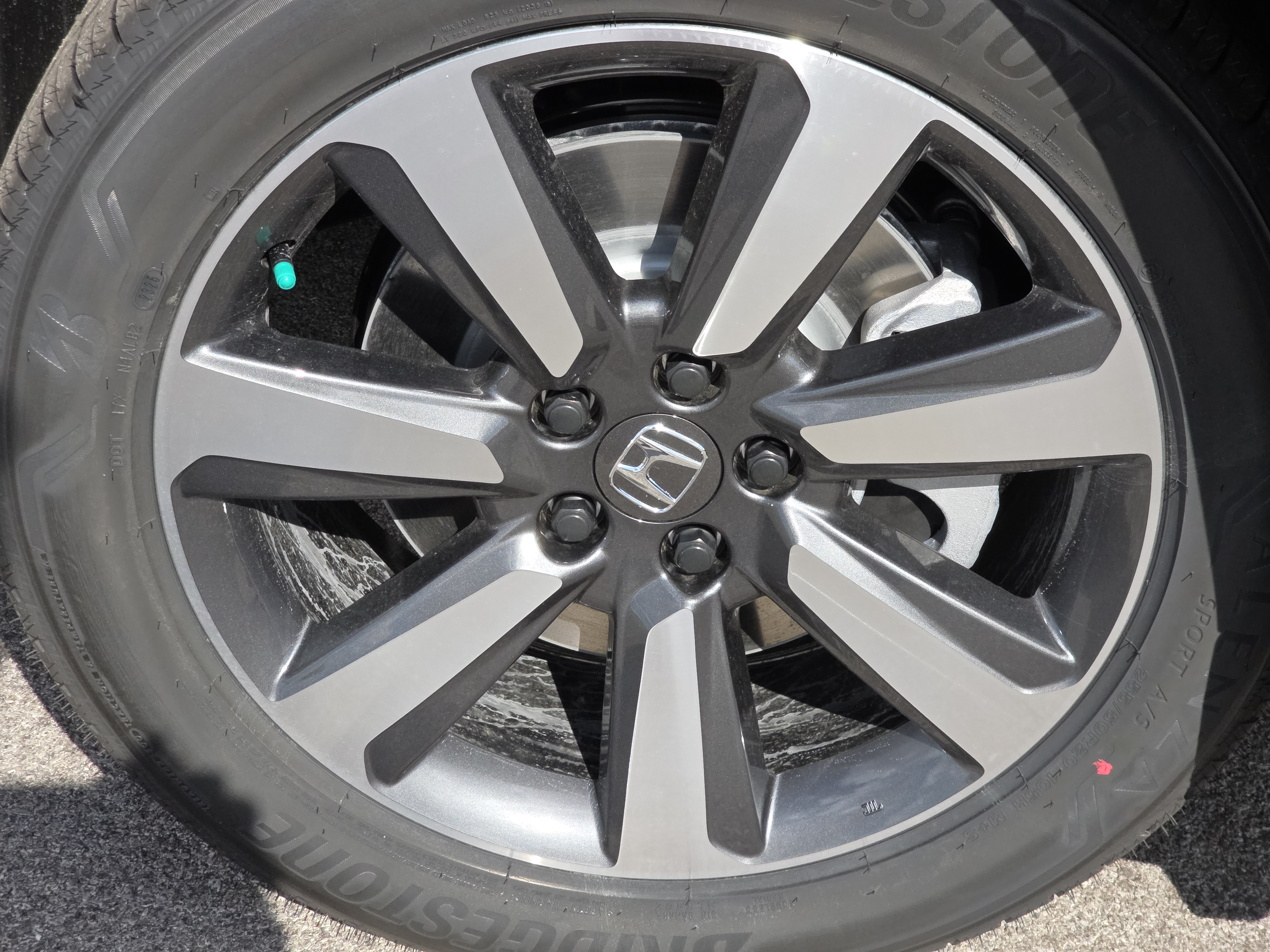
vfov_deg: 21.3
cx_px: 635
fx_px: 2531
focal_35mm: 69
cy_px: 476
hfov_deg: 28.2
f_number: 2.4
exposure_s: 1/1283
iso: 50
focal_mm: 7.9
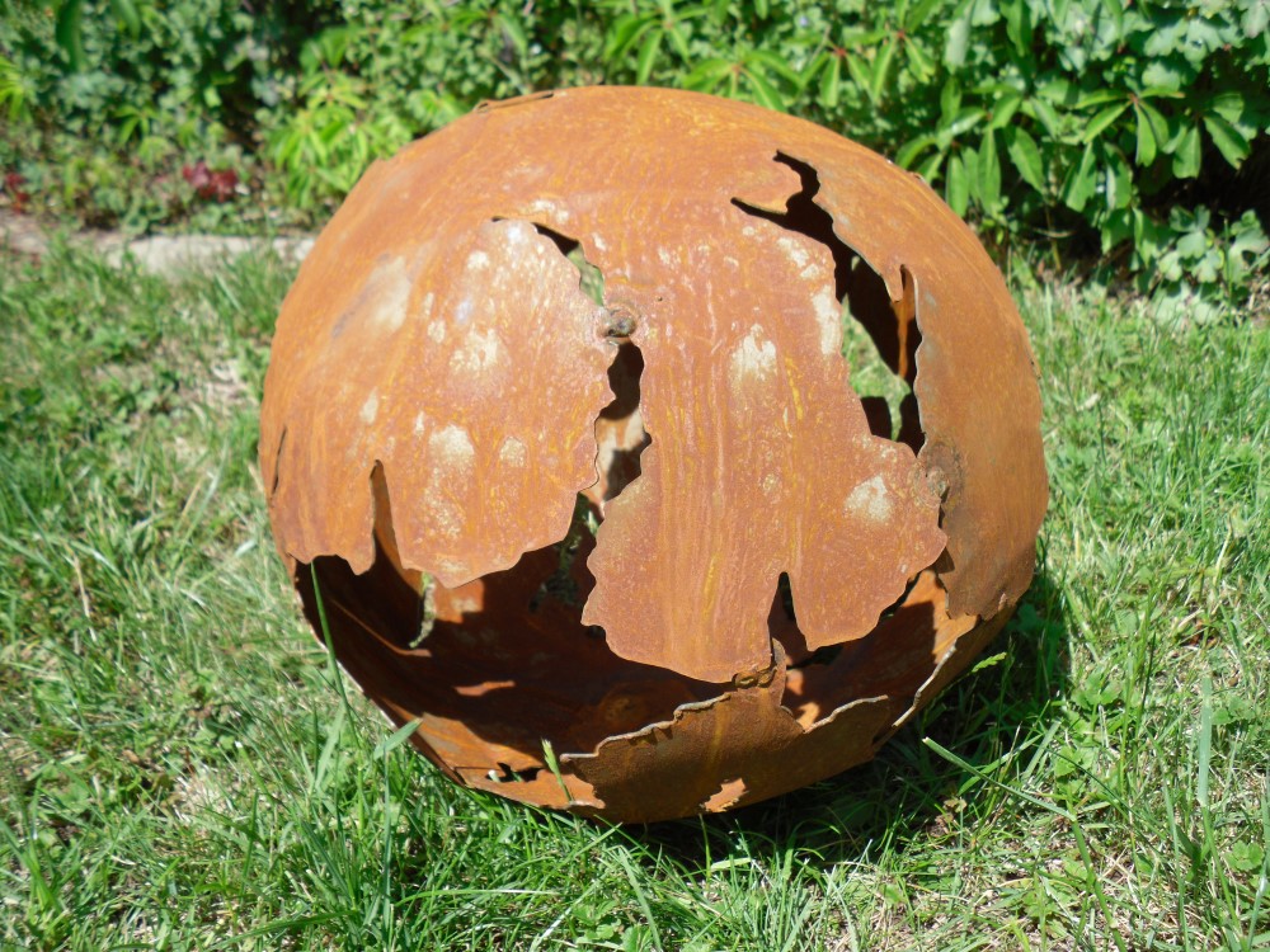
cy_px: 476
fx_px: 1284
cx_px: 635
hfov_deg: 52.6
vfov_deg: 40.7
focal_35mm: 35
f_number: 3
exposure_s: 1/412
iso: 80
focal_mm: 6.3
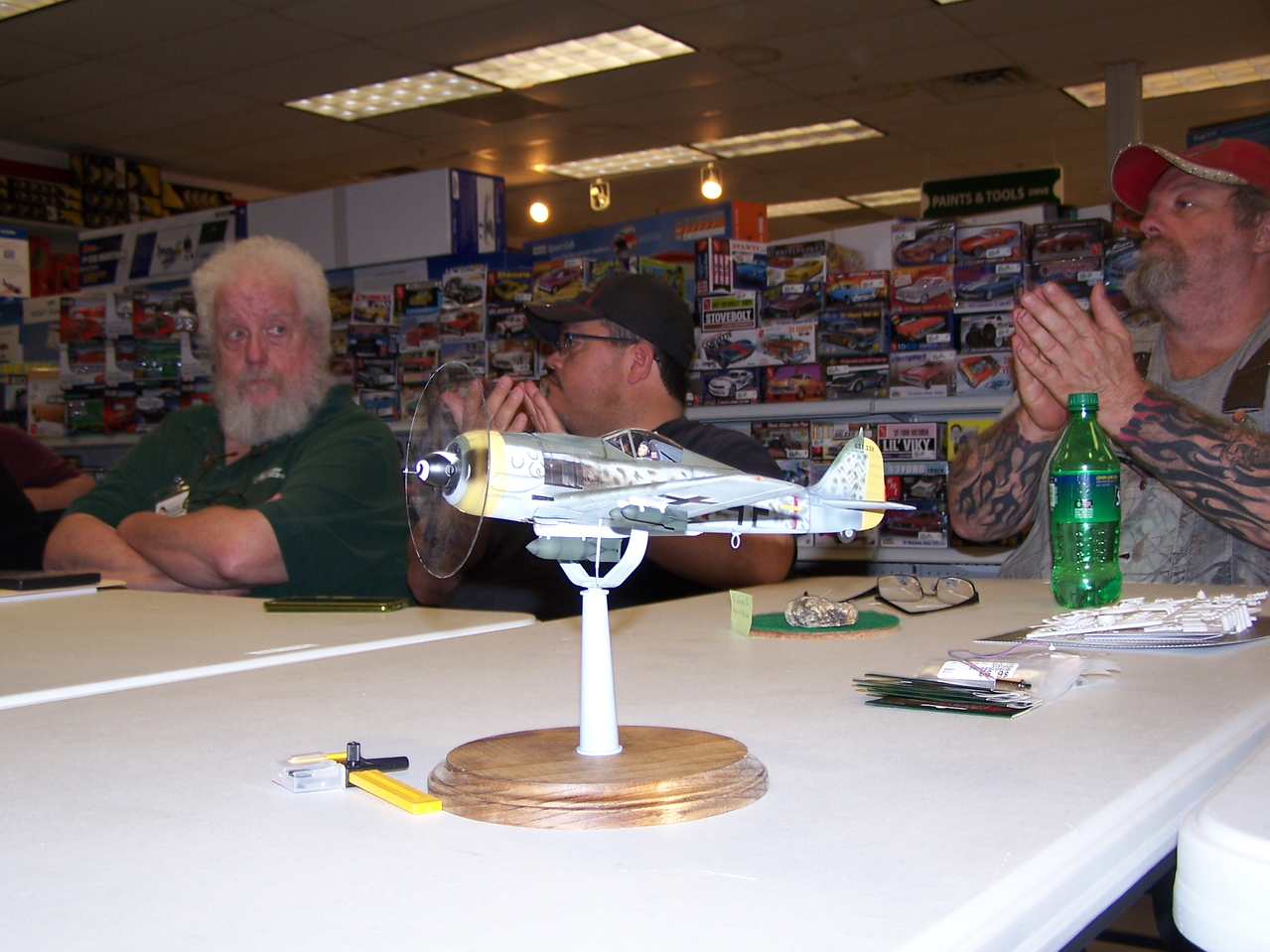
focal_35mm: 40
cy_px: 476
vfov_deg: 36.0
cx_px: 635
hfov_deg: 46.8
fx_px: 1467
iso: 80
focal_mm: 6.7
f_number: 2.8
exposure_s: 1/60
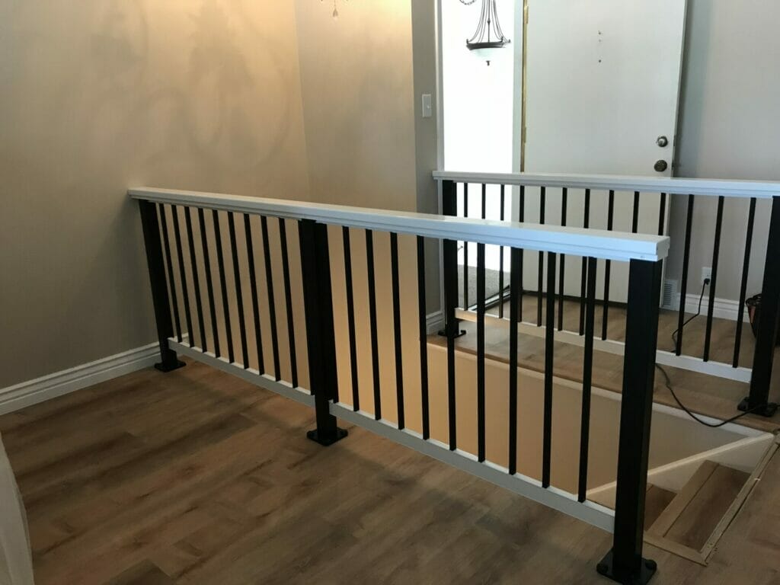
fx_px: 631
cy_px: 292
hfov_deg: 63.4
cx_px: 390
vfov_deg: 49.7
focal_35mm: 28
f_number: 1.8
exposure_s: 1/15
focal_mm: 3.99
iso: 50
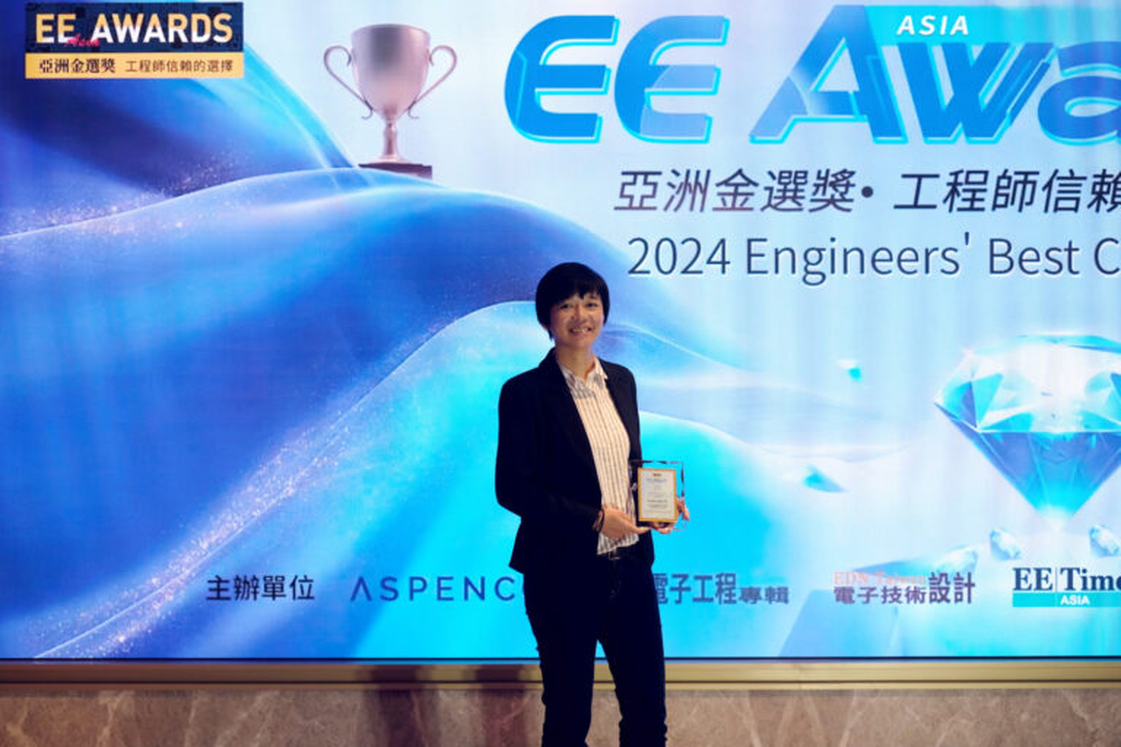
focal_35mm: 53
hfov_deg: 37.5
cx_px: 560
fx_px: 1650
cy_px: 374
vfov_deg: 25.5
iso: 200
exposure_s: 1/170
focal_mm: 35
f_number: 2.2
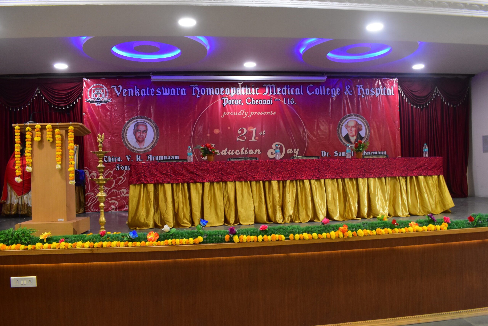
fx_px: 366
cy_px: 163
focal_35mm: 27
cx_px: 244
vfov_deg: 48.0
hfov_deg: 67.4
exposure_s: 1/60
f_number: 5.6
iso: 1600
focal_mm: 18
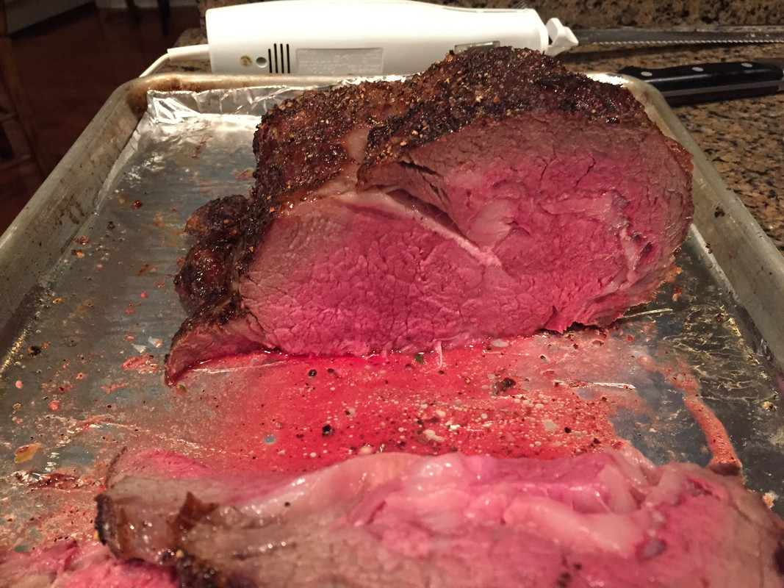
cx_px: 392
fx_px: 657
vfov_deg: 48.2
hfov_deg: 61.7
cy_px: 294
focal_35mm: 29
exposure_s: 1/20
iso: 250
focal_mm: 4.15
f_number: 2.2
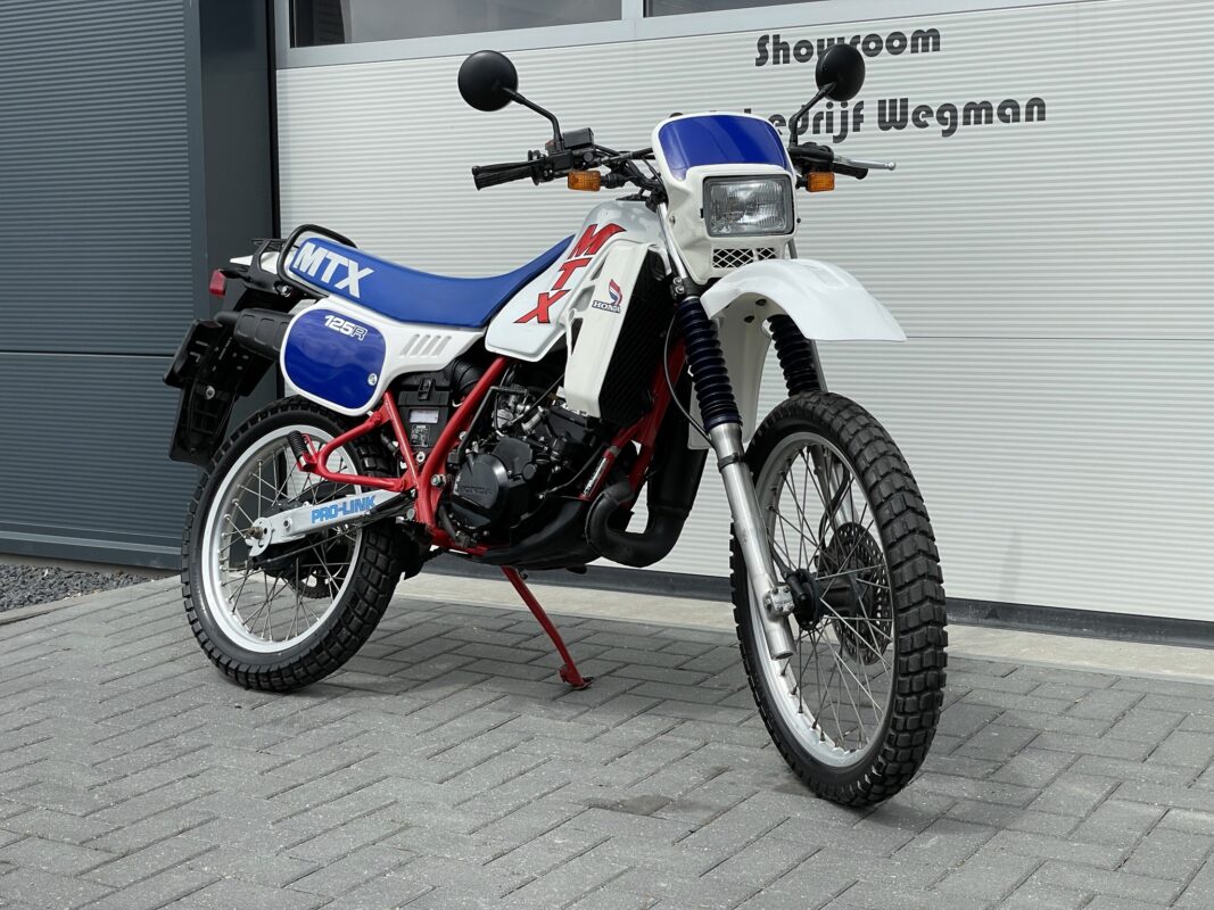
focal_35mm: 52
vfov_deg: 28.0
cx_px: 607
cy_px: 455
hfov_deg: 36.8
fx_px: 1823
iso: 25
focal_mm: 6
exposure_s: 1/1712
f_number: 2
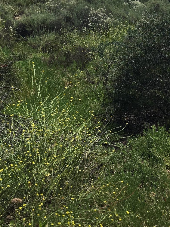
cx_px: 102
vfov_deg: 25.8
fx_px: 459
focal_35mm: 70
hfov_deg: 21.0
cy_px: -20
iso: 25
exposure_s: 1/1099
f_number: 2.2
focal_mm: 4.15
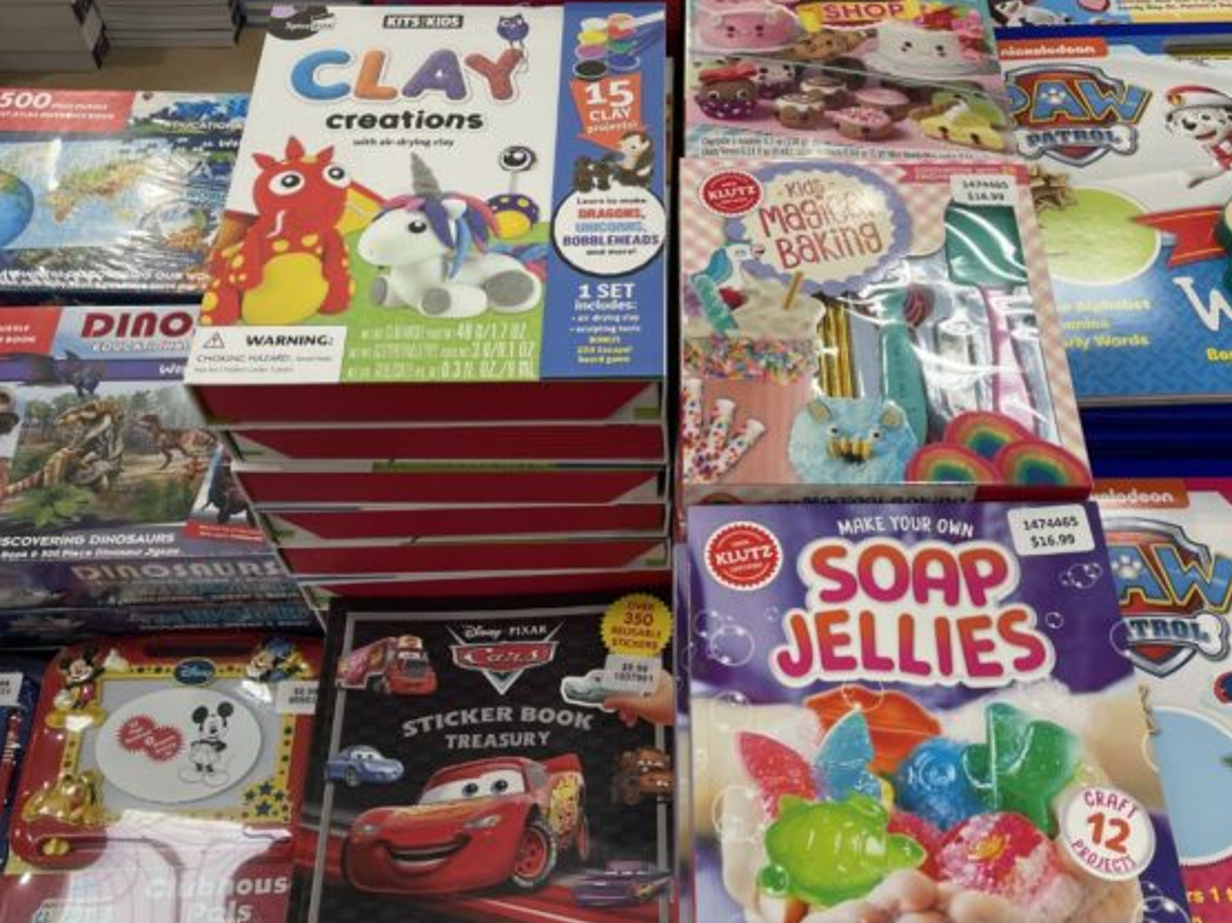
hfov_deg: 51.3
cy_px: 424
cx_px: 675
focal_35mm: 36
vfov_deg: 39.6
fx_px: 1281
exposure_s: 1/121
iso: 50
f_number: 1.6
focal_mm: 4.2
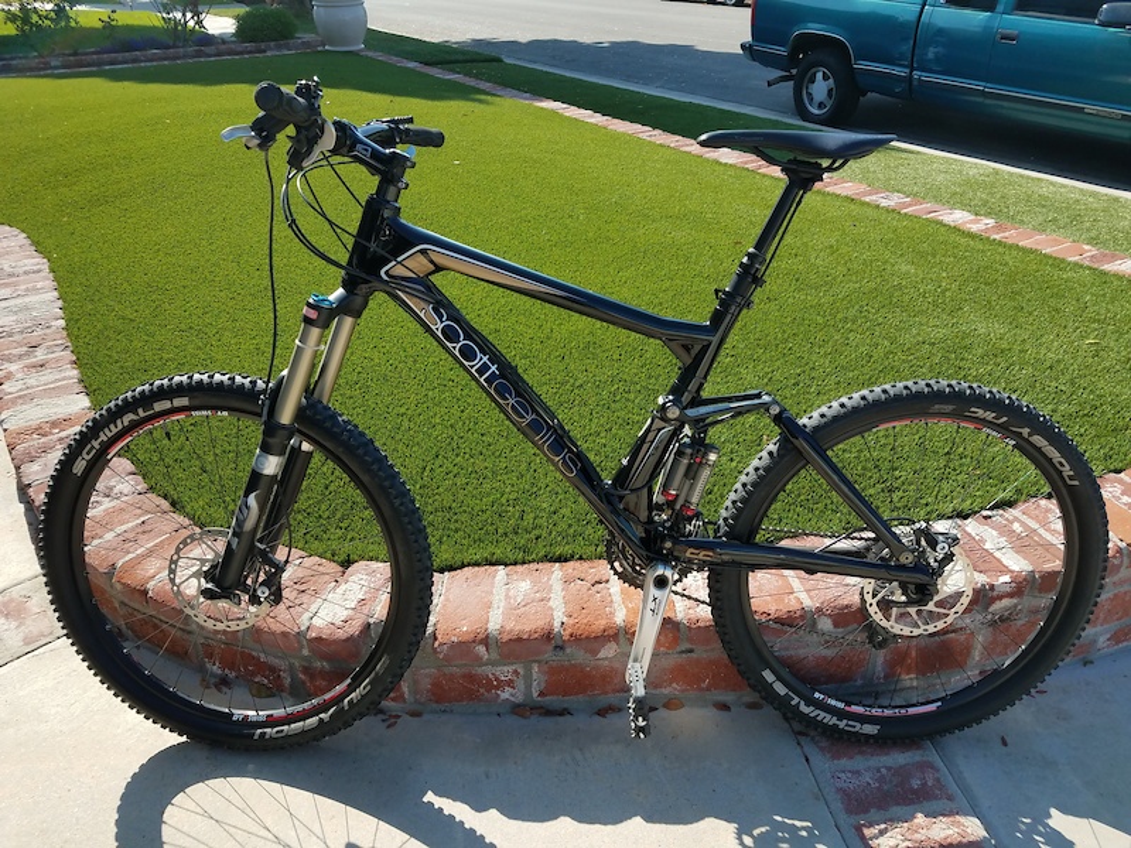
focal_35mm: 26
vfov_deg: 53.1
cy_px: 424
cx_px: 566
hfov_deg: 67.3
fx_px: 849
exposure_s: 1/1120
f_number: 1.7
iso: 40
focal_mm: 4.2
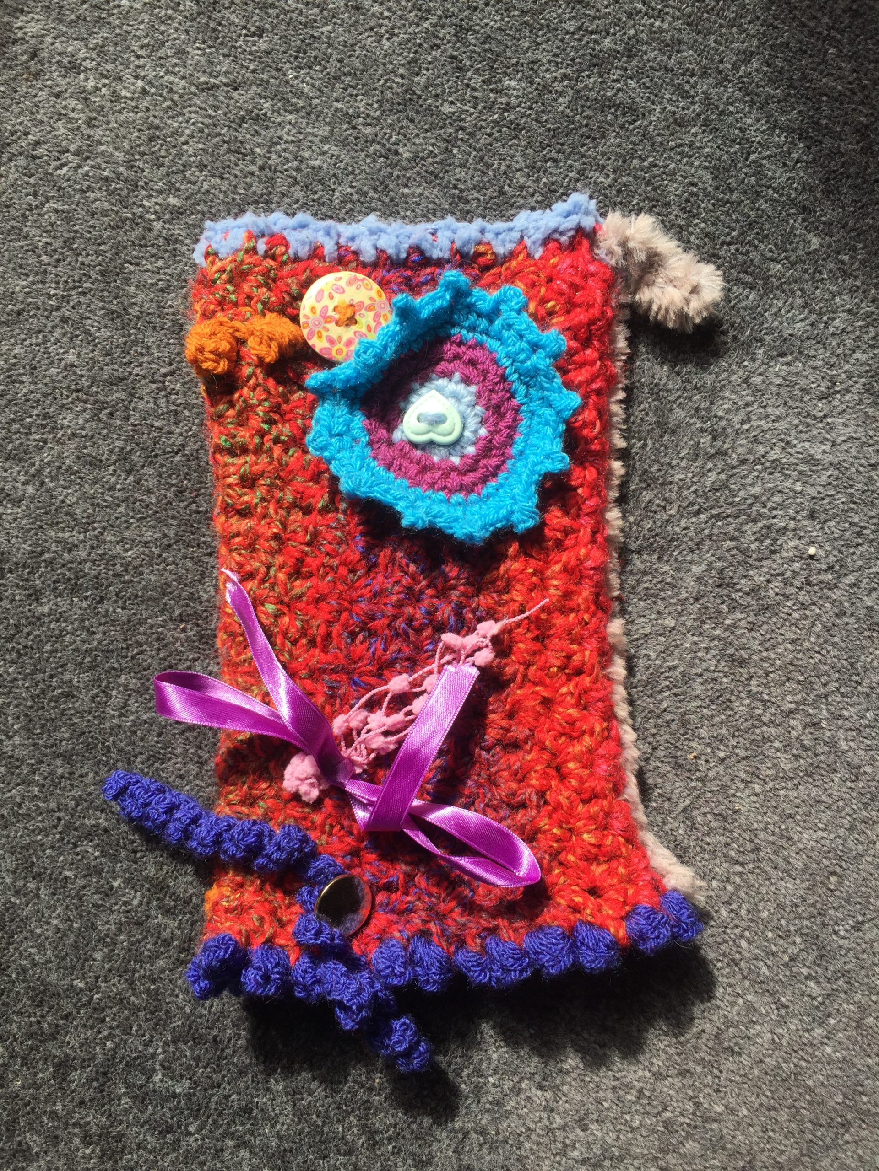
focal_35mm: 29
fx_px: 982
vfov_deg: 61.7
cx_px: 440
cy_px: 586
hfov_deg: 48.2
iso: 32
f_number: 2.2
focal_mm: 4.15
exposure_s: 1/319
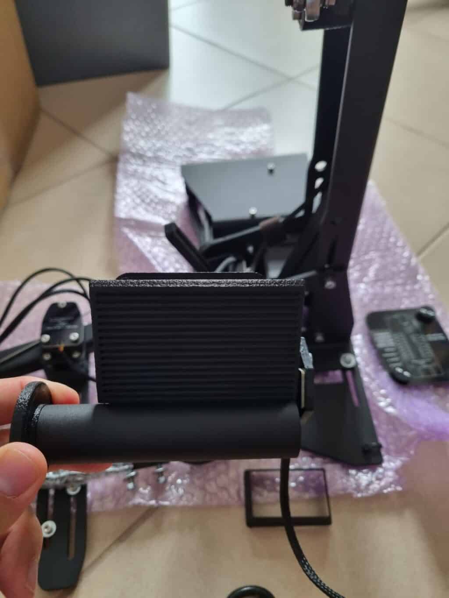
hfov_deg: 53.1
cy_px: 299
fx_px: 450
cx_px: 224
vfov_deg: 67.3
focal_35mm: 26
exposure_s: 1/100
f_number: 1.8
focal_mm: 5.4
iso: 200
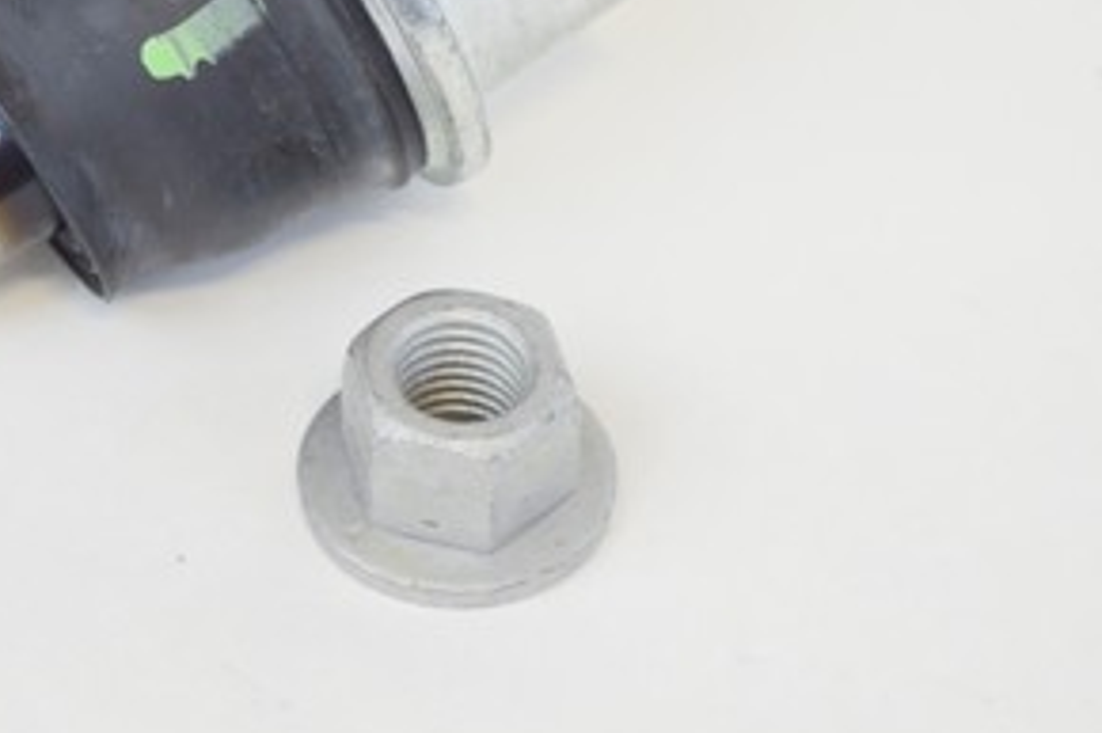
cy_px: 82
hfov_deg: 16.2
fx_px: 3855
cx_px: 312
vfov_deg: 10.8
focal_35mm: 126
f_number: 4.8
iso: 1250
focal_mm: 38
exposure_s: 1/60
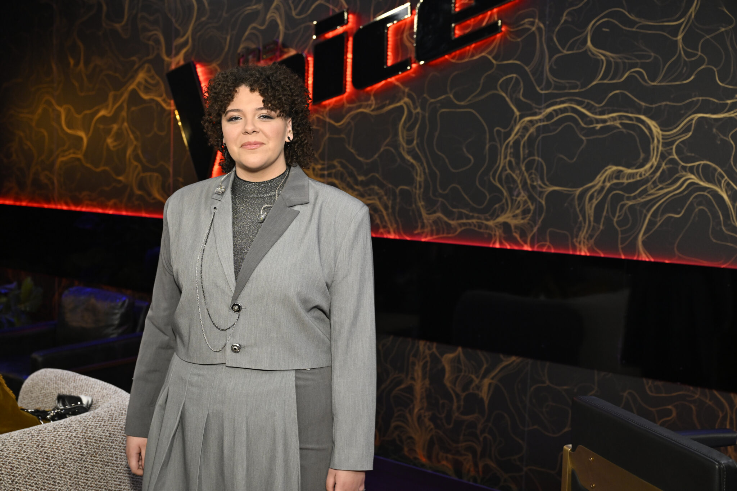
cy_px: 246
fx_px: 839
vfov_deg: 32.6
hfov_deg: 47.4
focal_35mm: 41
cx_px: 368
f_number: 4
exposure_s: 1/125
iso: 1600
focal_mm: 41
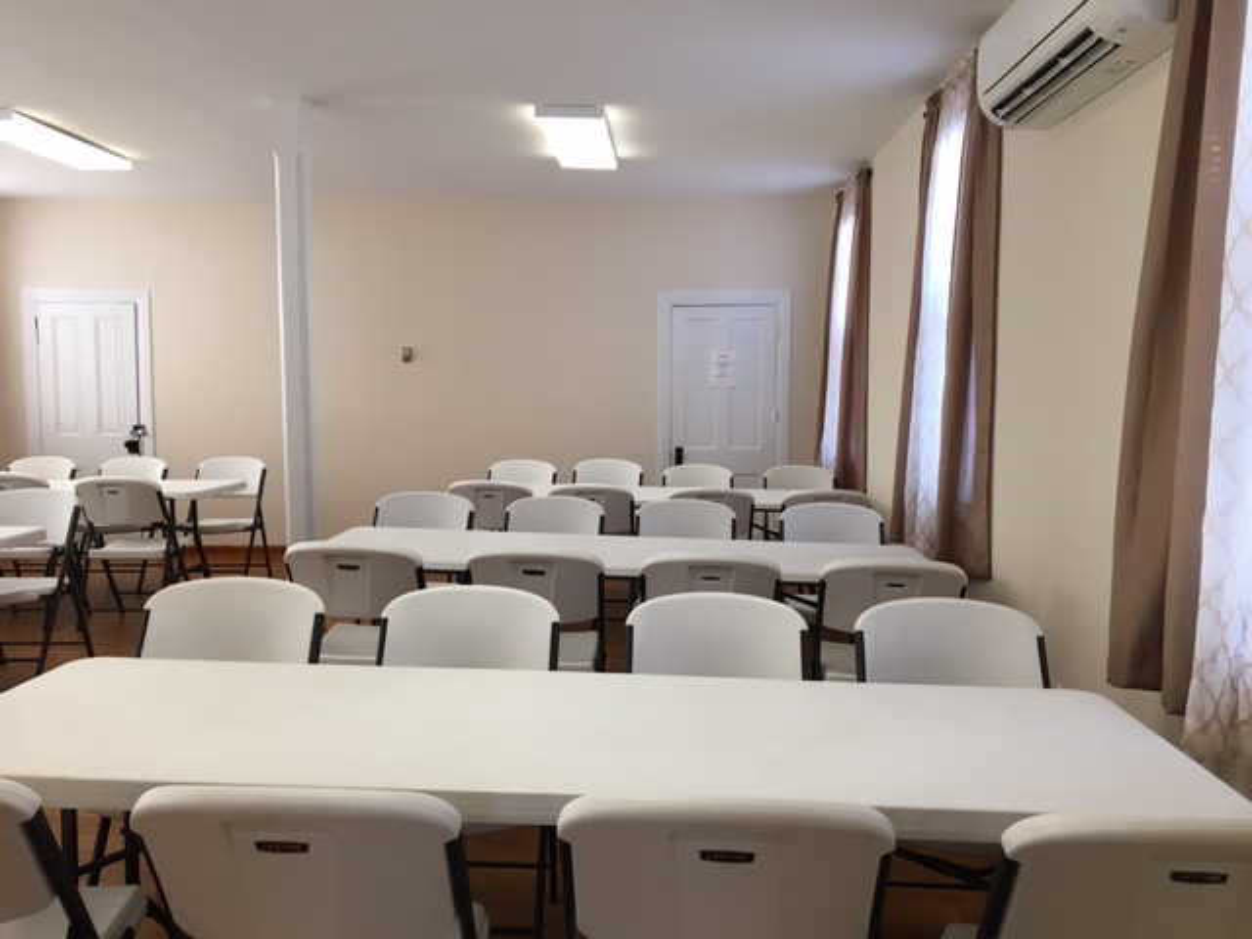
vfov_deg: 48.2
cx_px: 626
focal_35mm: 29
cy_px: 470
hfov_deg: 61.7
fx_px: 1049
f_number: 2.2
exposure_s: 1/30
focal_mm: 4.15
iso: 32
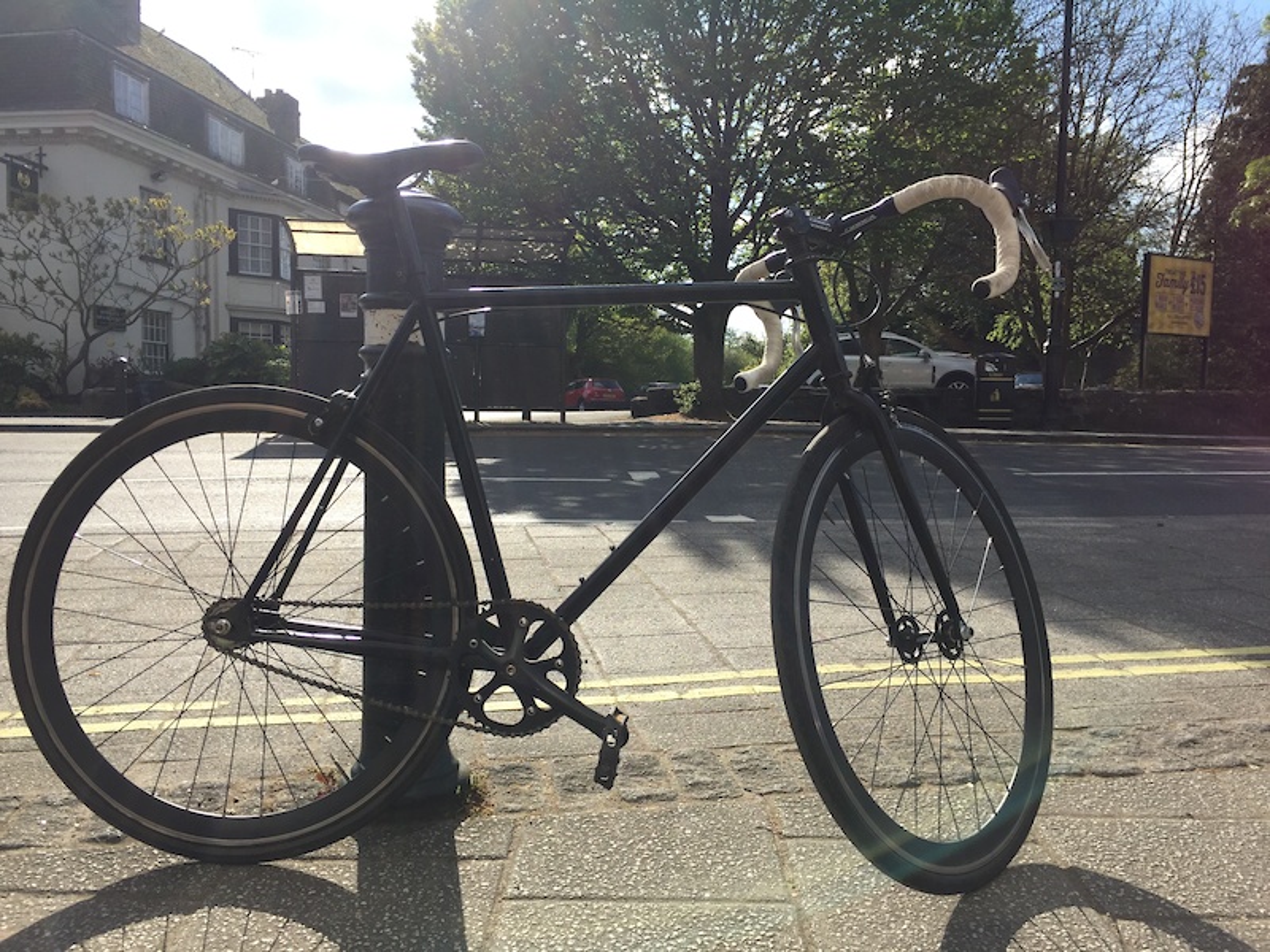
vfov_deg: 48.2
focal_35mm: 29
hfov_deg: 61.7
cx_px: 635
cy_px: 476
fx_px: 1064
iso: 32
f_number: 2.2
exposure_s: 1/1721
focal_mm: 4.15
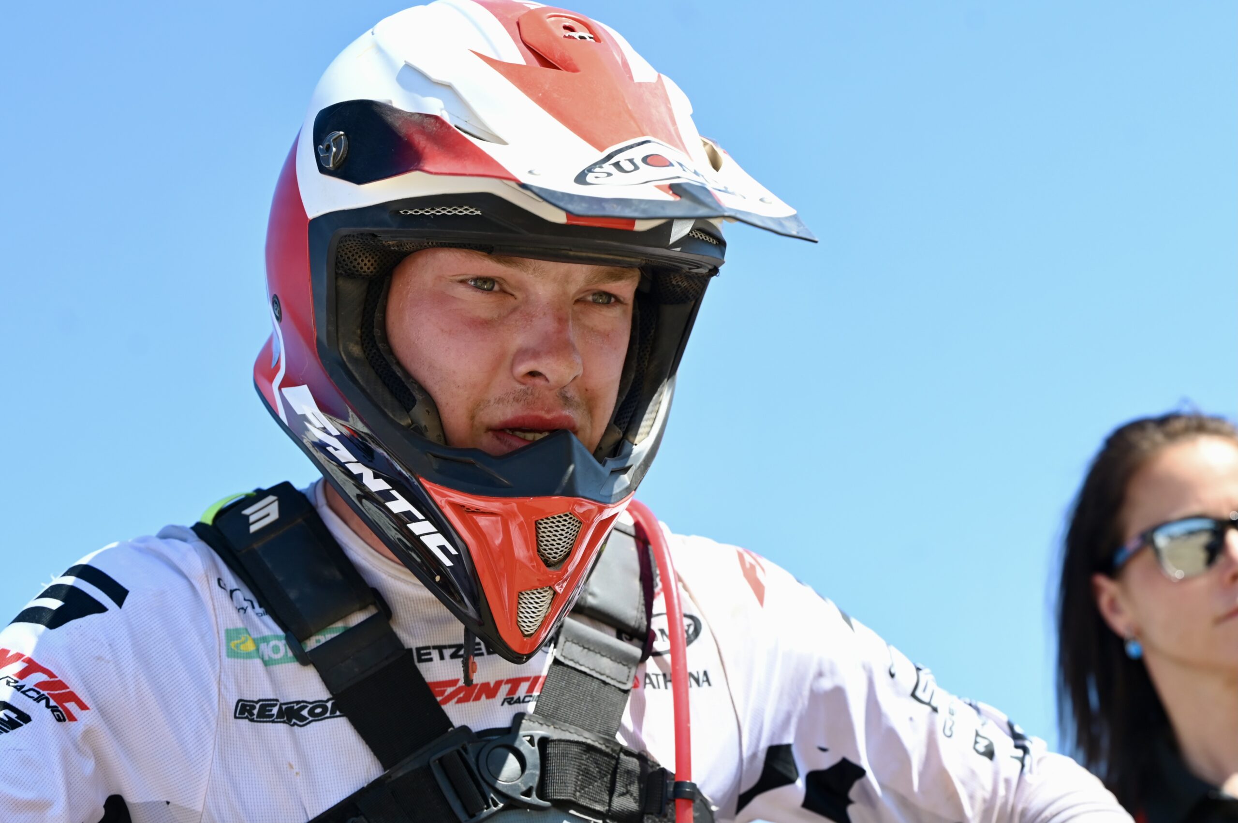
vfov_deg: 19.4
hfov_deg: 28.9
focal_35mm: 70
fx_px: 2405
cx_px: 619
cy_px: 412
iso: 320
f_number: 5
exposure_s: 1/1000
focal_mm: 70
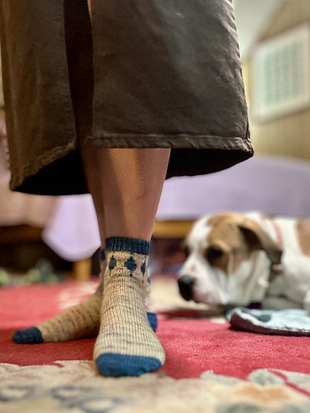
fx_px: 358
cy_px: 206
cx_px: 155
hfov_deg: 46.8
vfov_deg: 60.0
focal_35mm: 30
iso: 320
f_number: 1.9
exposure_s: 1/30
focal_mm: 2.69
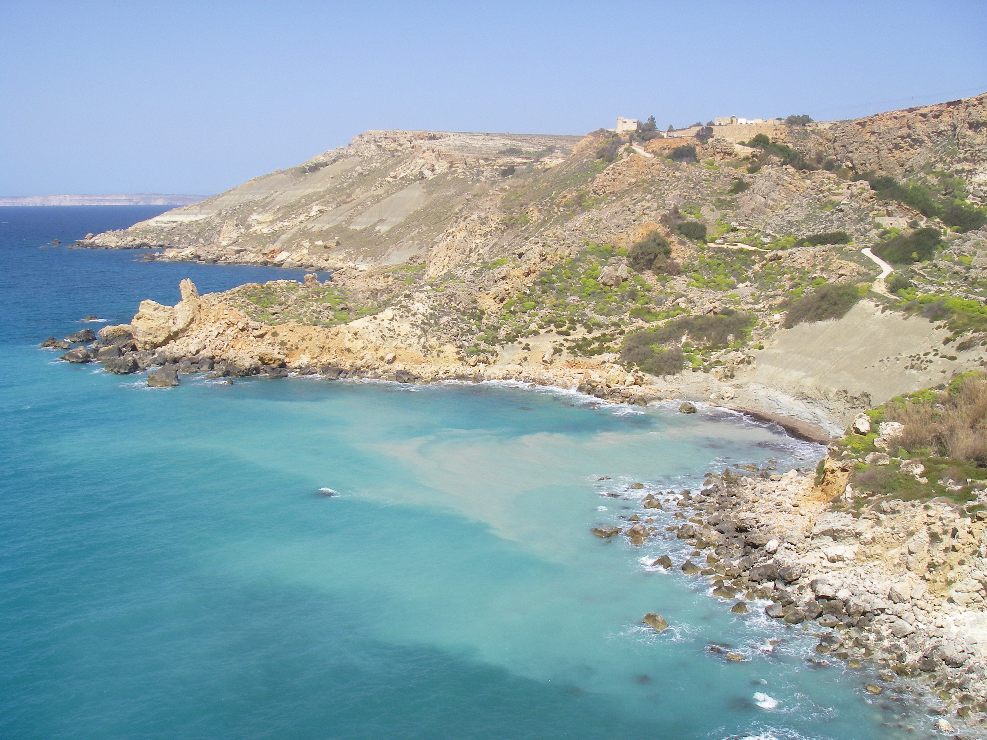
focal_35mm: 38
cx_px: 494
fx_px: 1083
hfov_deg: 49.0
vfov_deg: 37.7
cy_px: 370
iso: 64
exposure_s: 1/250
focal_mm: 6.3
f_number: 6.6
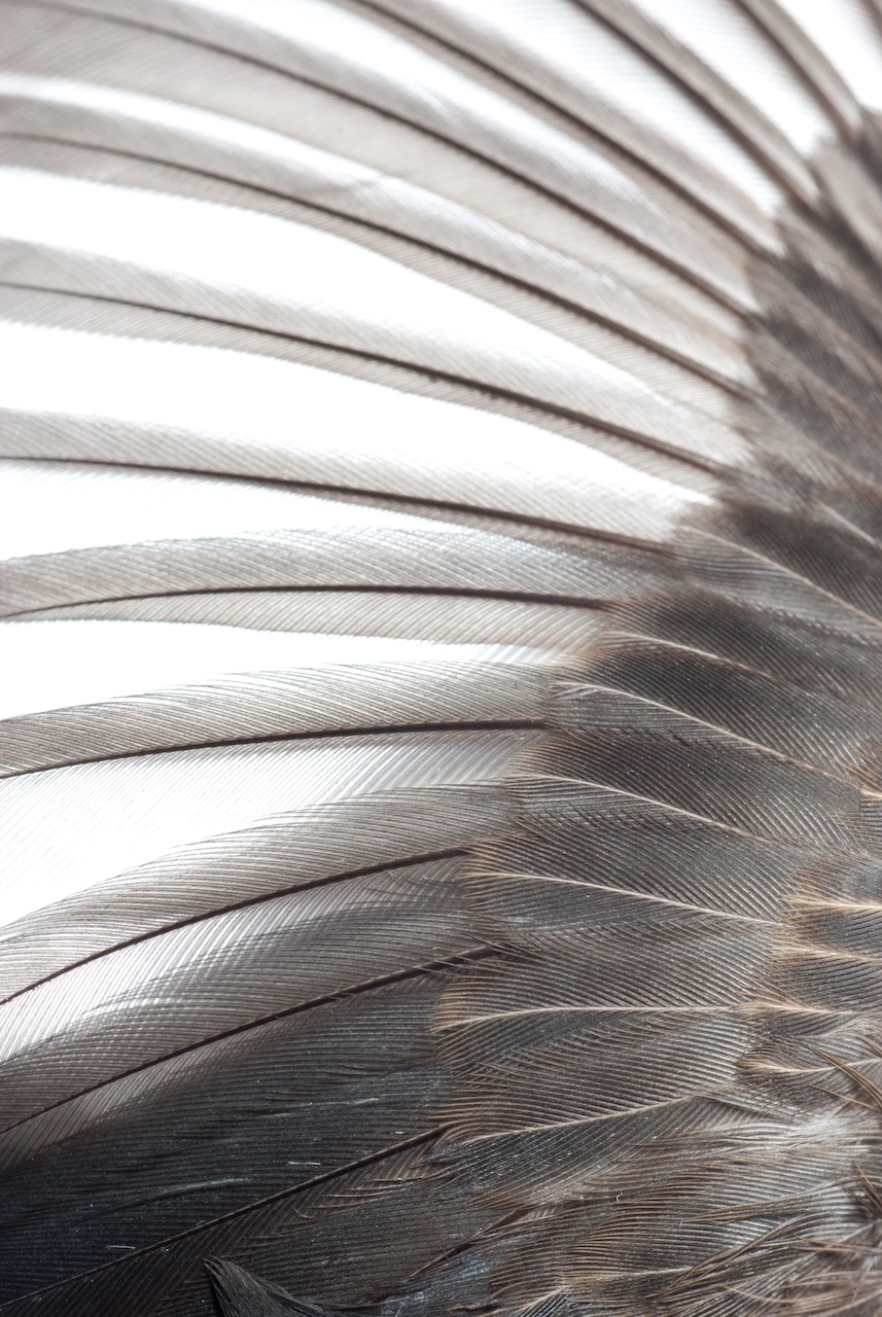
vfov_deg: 15.2
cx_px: 441
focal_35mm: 135
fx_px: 4946
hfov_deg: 10.2
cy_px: 658
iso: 100
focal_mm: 90
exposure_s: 1/160
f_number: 32
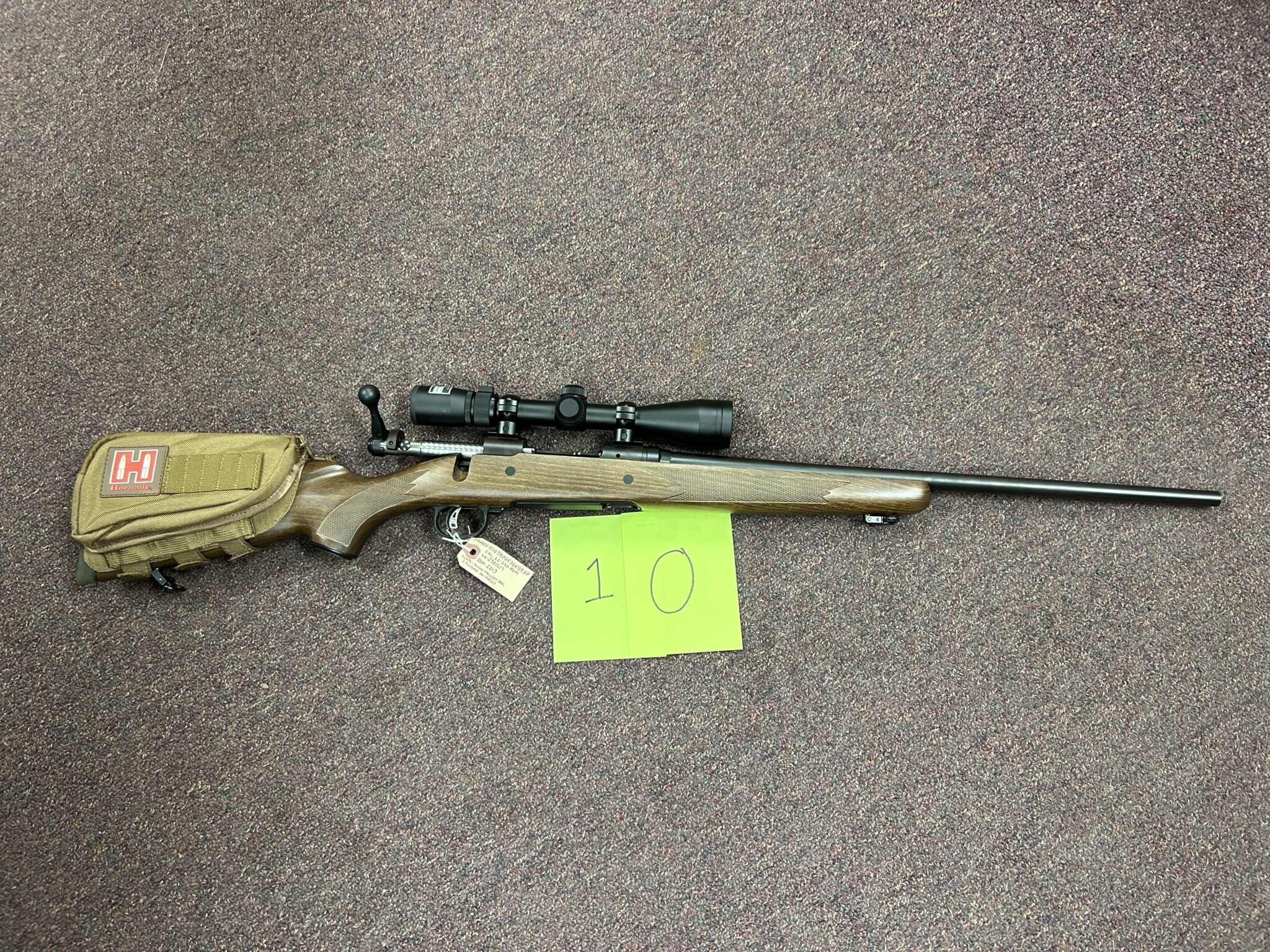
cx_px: 635
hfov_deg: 67.3
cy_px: 476
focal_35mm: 26
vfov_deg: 53.1
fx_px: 954
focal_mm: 5.7
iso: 200
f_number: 1.5
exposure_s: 1/60
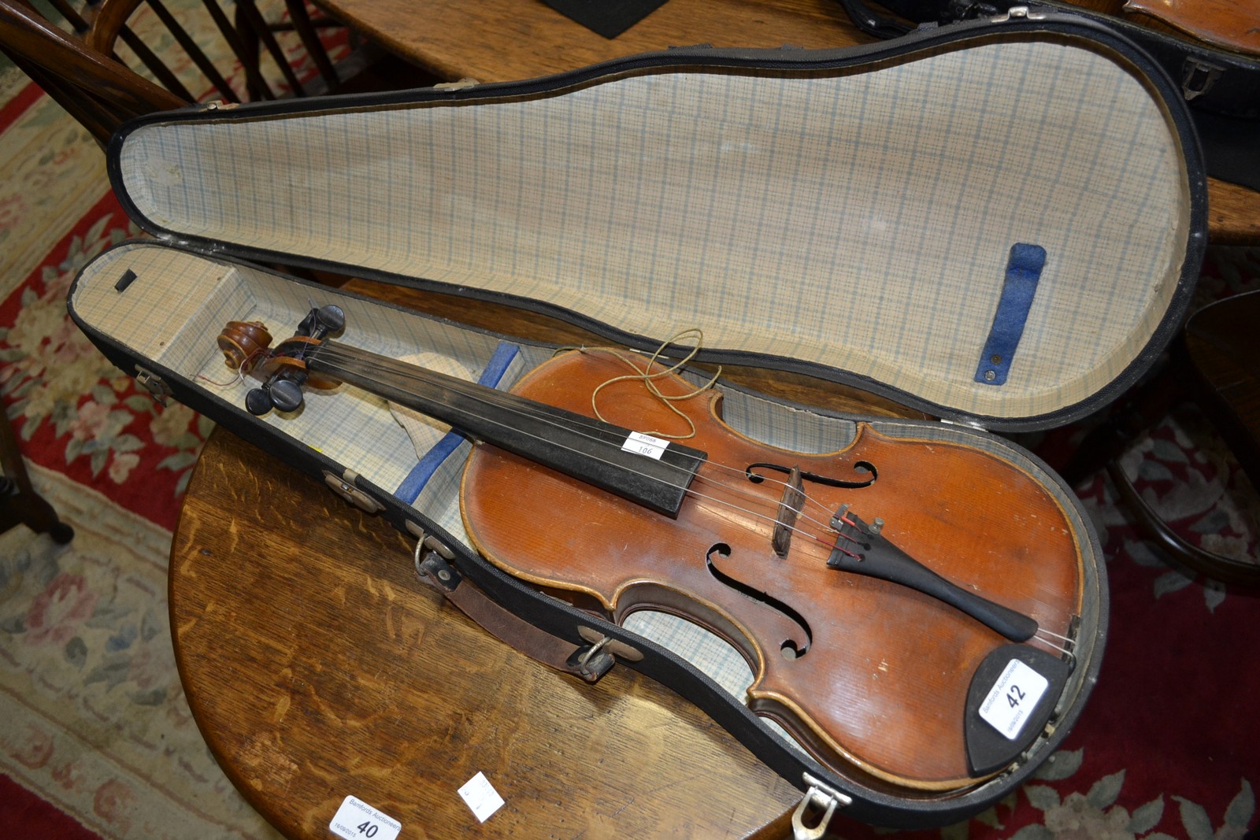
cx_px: 630
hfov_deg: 67.4
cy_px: 420
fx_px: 945
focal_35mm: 27
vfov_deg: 47.9
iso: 800
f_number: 3.5
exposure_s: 1/60
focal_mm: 18
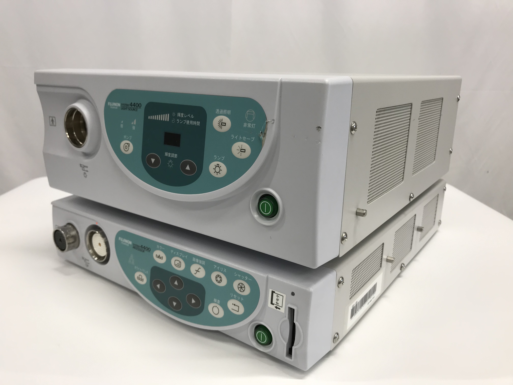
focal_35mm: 28
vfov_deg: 49.7
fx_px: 415
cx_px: 256
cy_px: 192
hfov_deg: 63.4
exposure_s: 1/60
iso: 25
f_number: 1.8
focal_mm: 3.99
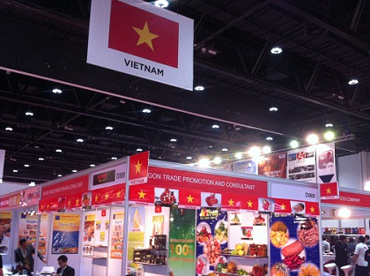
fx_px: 437
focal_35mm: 41
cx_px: 209
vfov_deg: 34.9
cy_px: 157
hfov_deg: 45.8
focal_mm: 3.85
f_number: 2.8
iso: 125
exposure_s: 1/15
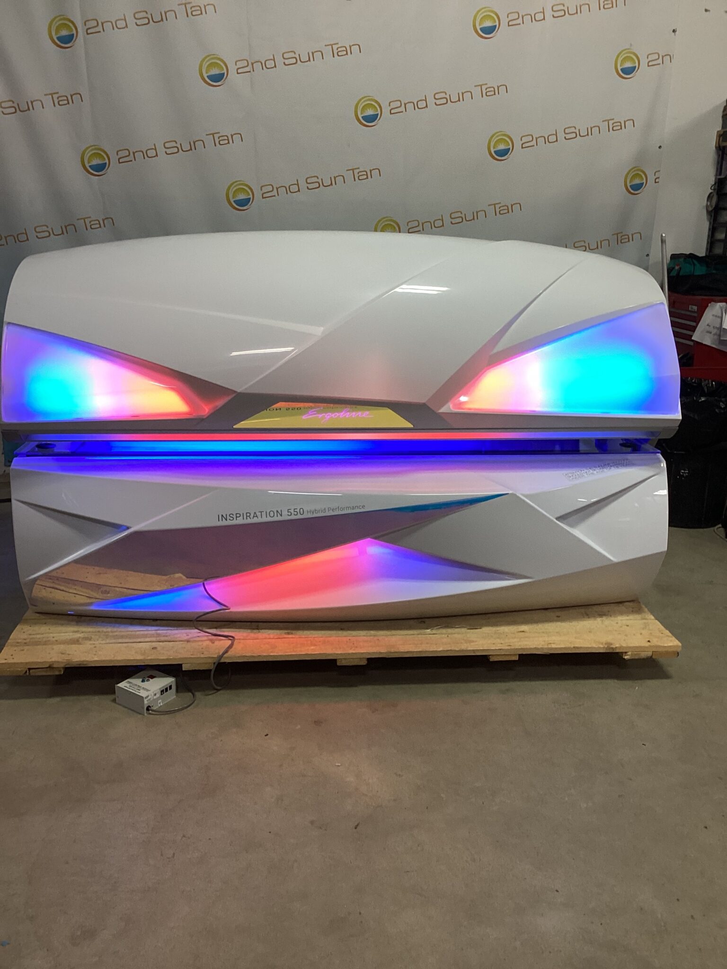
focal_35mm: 31
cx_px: 364
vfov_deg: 58.4
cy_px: 484
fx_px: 868
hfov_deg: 45.4
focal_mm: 3.3
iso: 80
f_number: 2.4
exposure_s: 1/60
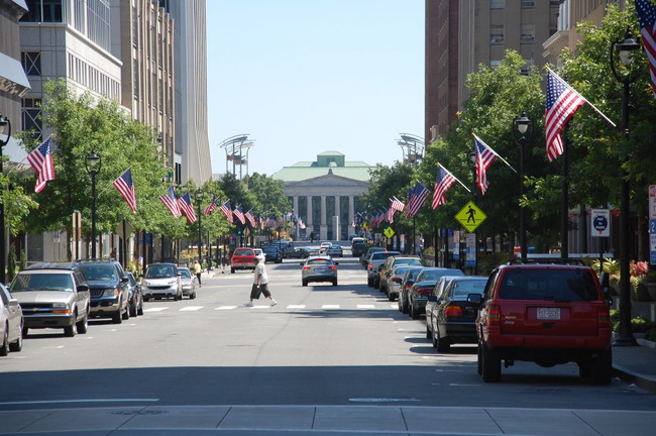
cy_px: 218
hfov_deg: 12.5
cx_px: 328
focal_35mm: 165
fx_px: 3004
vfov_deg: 8.3
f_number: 5.6
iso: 220
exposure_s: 1/500
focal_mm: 110
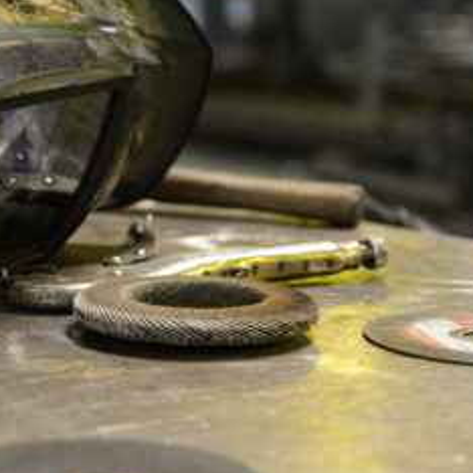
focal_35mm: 120
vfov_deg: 14.5
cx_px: 8
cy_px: 161
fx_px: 1855
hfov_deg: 14.3
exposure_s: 1/60
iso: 4000
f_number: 4
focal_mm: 55
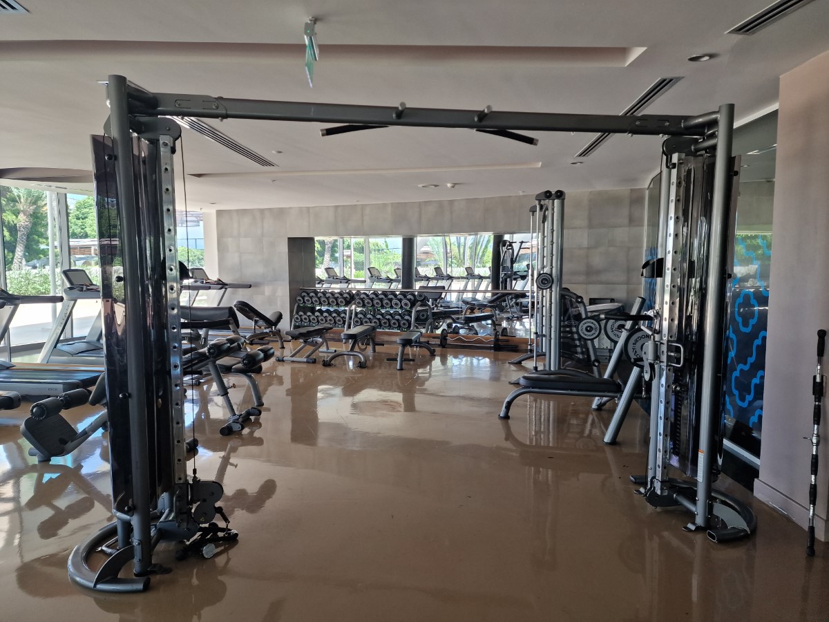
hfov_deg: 73.9
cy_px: 311
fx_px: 551
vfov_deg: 58.9
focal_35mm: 23
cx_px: 414
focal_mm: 6.4
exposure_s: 1/180
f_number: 1.8
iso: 100
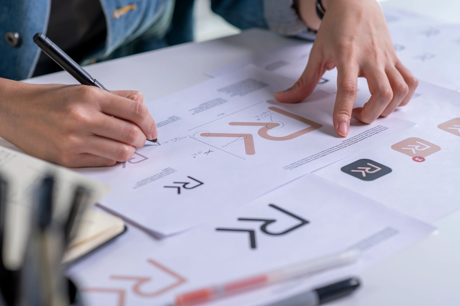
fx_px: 1086
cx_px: 230
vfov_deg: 16.1
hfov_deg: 23.9
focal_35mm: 85
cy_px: 153
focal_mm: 85
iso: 200
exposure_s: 1/80
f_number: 4
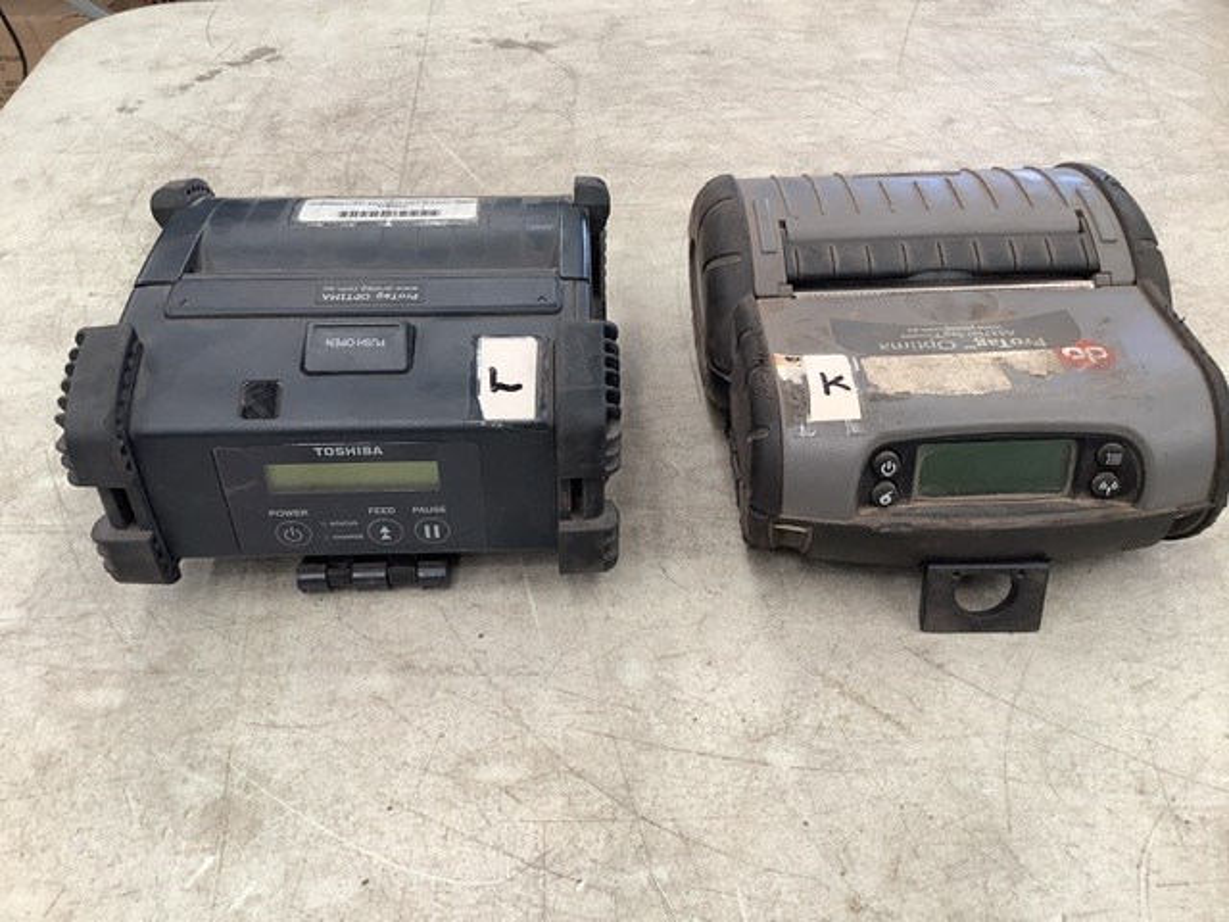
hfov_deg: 58.4
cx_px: 614
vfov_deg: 45.4
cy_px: 461
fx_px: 1101
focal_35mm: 31
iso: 50
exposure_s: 1/50
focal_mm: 3.3
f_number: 2.4
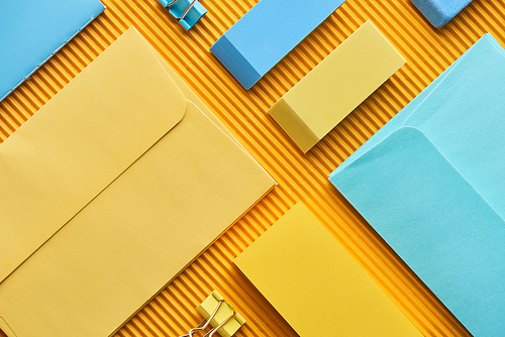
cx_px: 252
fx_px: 1474
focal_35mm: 105
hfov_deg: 19.4
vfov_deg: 13.1
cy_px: 168
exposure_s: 1/160
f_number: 9
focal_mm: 105
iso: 250
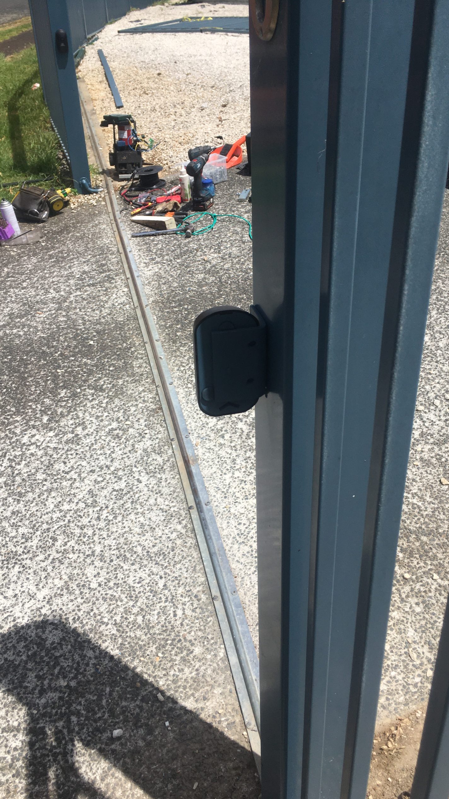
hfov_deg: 36.7
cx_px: 227
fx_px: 677
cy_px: 404
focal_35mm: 32
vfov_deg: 61.0
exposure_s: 1/2481
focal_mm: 4.15
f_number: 2.2
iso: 25
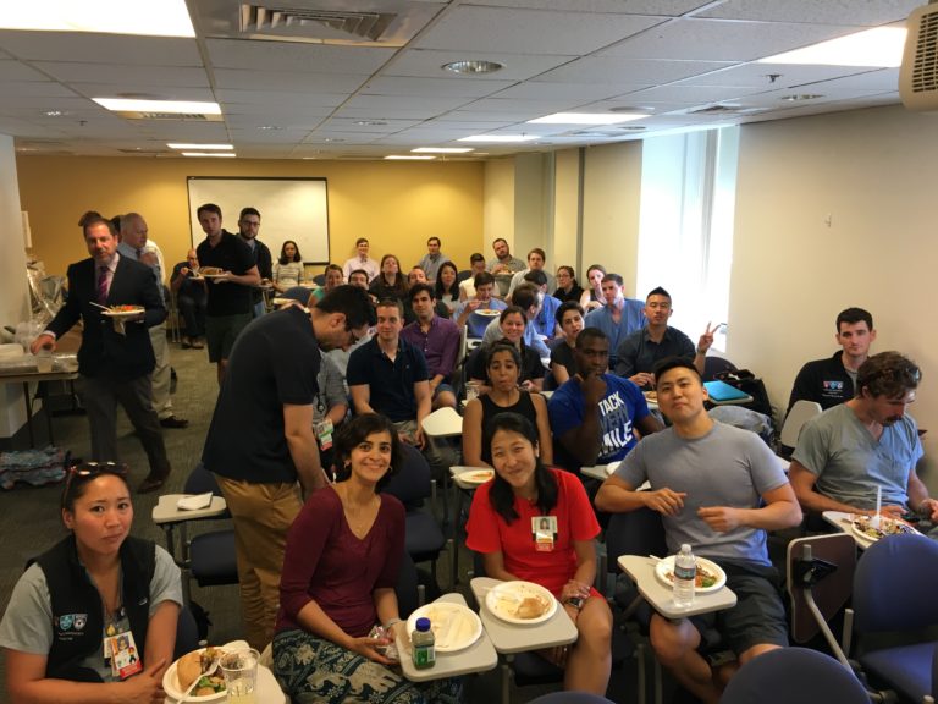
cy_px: 352
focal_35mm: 29
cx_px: 469
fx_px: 786
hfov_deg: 61.7
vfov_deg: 48.2
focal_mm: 4.15
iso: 80
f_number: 2.2
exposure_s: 1/30
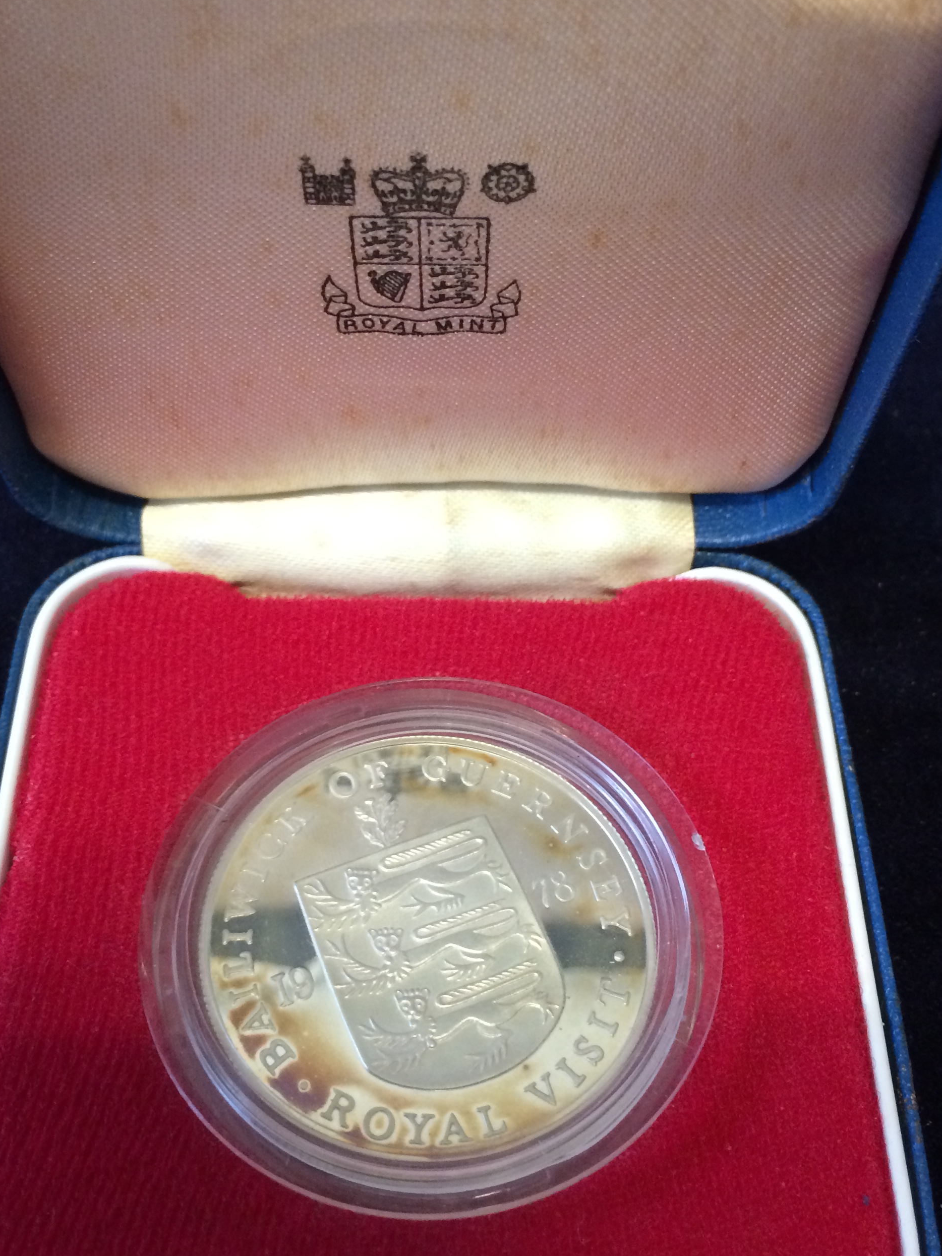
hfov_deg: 37.7
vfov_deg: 49.0
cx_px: 442
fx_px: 1379
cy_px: 634
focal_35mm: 38
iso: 200
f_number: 2.2
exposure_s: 1/30
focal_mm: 4.15
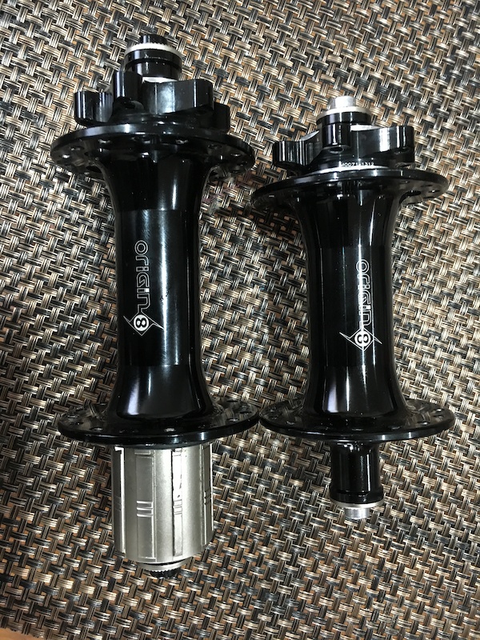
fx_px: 536
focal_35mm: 29
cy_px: 320
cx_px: 240
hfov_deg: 48.2
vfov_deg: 61.7
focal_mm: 4.15
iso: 200
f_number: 2.2
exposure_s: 1/15
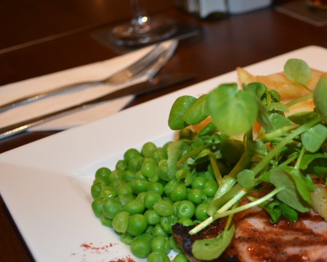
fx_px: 455
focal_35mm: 47
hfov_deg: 37.9
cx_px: 268
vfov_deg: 31.9
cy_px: 170
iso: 450
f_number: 3.8
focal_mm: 20
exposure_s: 1/60
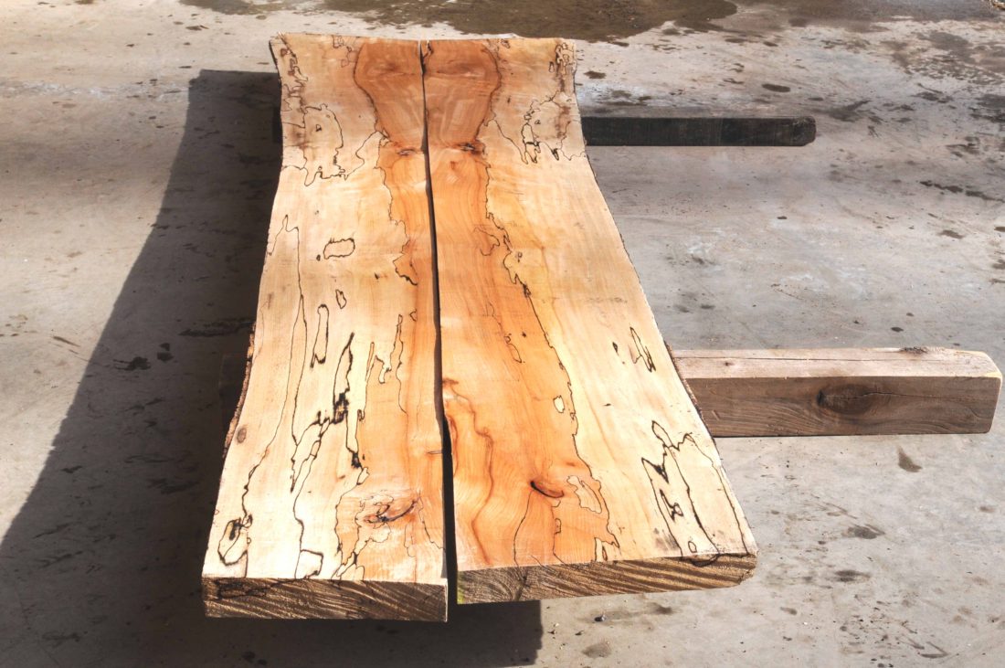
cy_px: 334
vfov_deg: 25.7
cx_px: 502
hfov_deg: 37.9
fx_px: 1464
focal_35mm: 52
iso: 400
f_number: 16
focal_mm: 35
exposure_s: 1/250
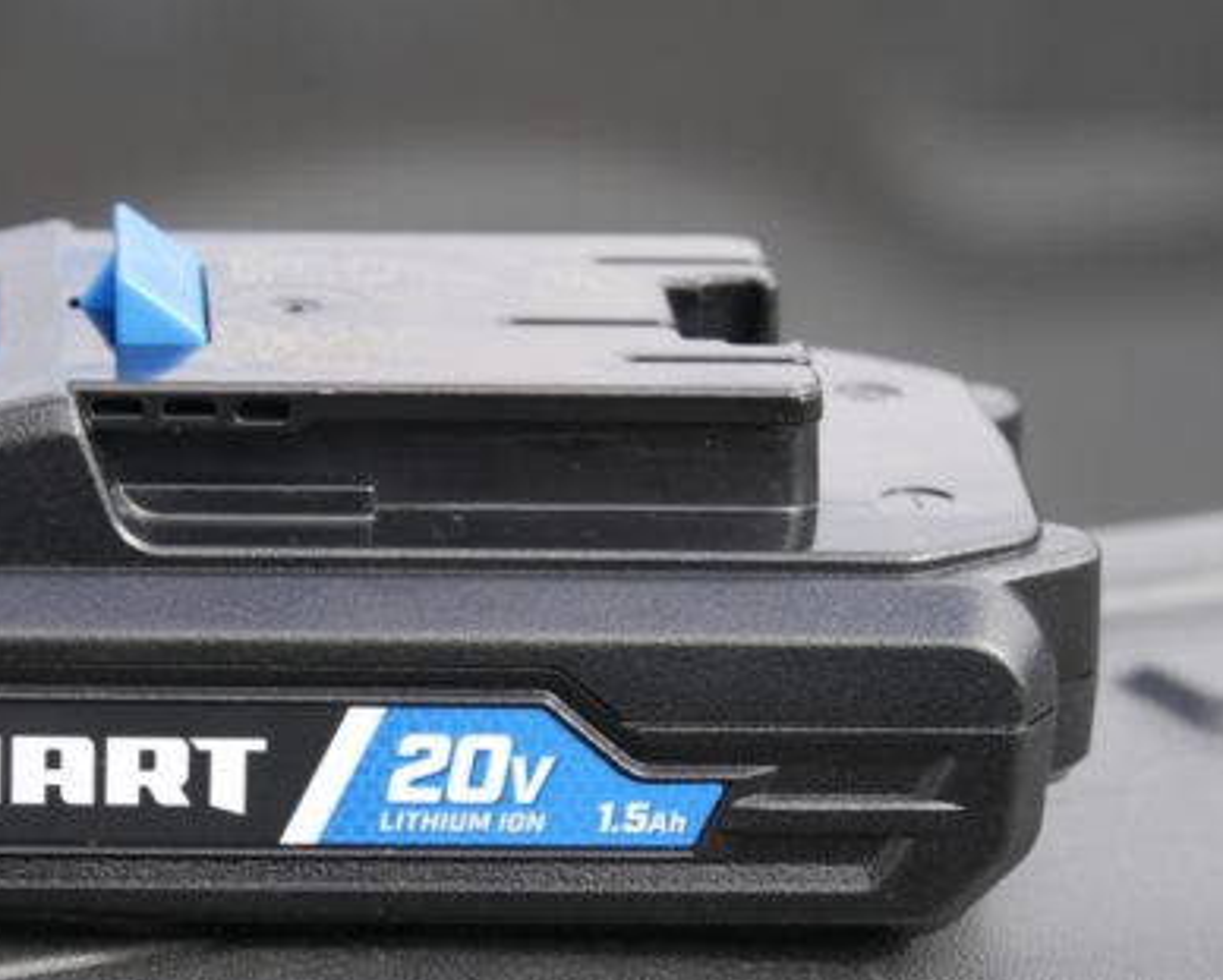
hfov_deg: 13.3
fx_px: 5252
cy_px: 633
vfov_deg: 10.7
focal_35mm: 145
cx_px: 358
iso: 200
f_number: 5.6
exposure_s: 1/200
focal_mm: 46
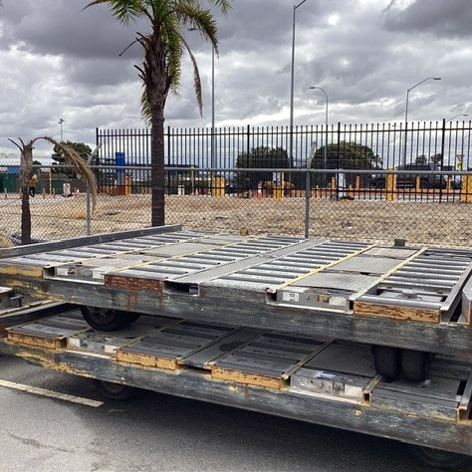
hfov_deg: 44.8
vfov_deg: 44.9
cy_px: 234
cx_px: 269
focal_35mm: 37
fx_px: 571
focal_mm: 3.3
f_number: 2.4
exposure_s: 1/1045
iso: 25
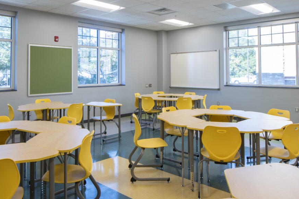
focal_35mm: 31
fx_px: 258
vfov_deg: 41.8
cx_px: 114
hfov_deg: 59.6
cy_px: 67
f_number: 10
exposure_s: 1/10
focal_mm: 14
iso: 200
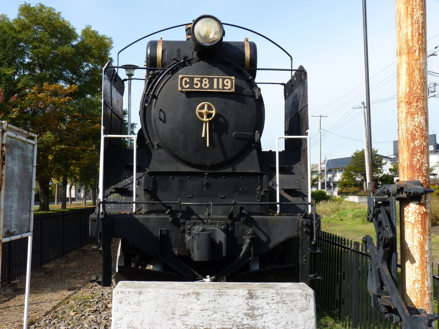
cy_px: 164
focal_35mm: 38
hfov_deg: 49.0
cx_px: 220
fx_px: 482
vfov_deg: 37.7
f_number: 5
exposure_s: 1/250
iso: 80
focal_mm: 6.8
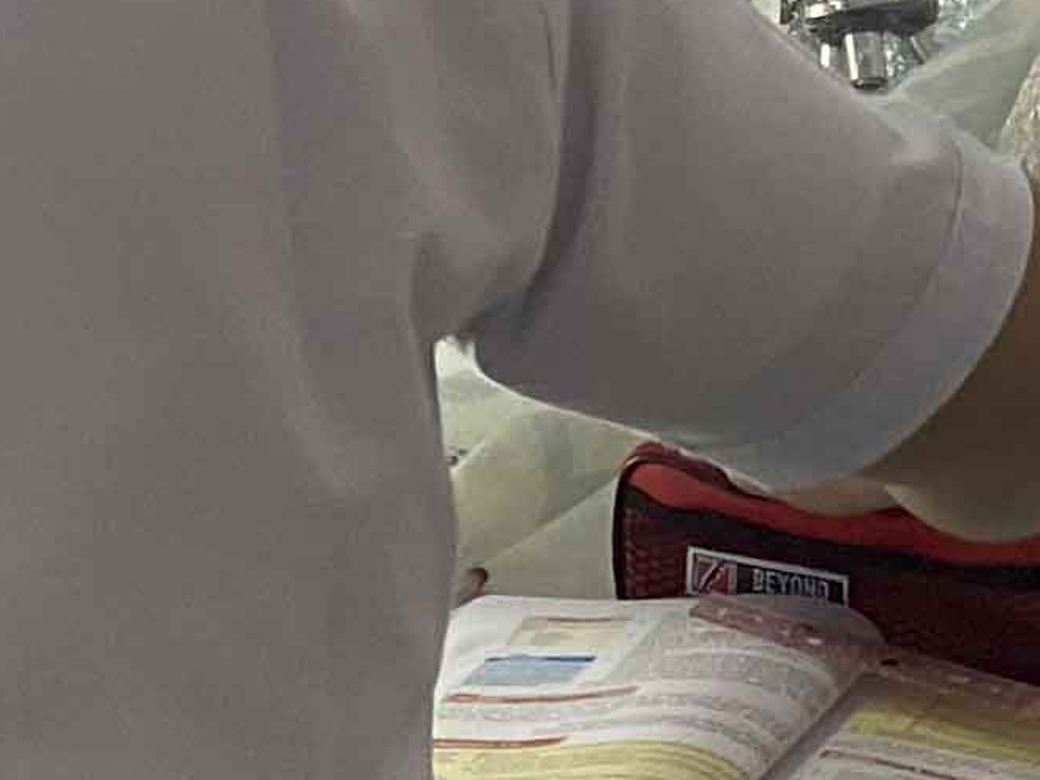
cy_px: -150
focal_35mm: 159
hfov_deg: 11.3
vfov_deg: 9.2
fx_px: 4776
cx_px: -1005
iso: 100
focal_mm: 4.25
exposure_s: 1/50
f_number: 1.8
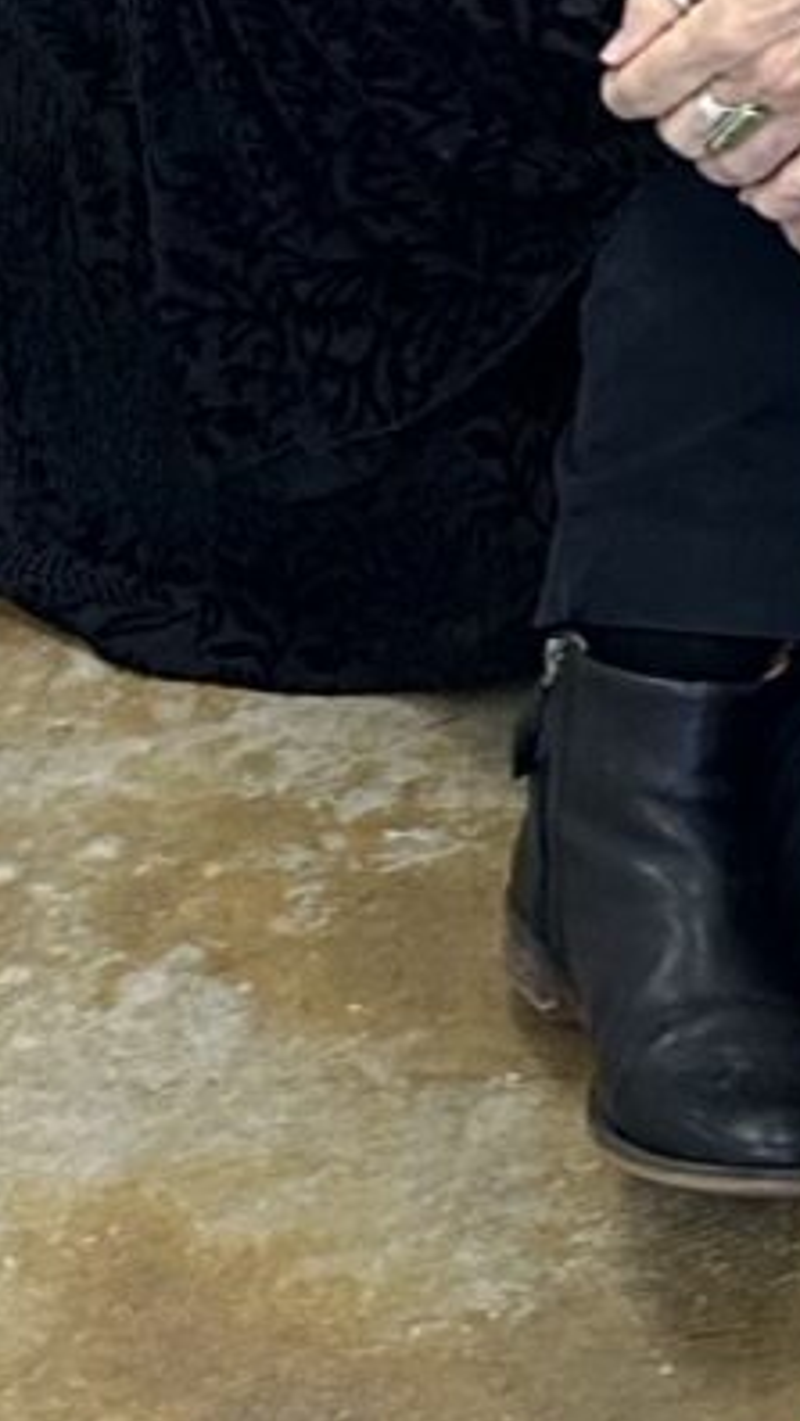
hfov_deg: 6.5
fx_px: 6368
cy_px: 603
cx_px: 2457
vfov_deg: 12.7
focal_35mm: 169
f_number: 1.78
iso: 160
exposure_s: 1/120
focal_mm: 6.86
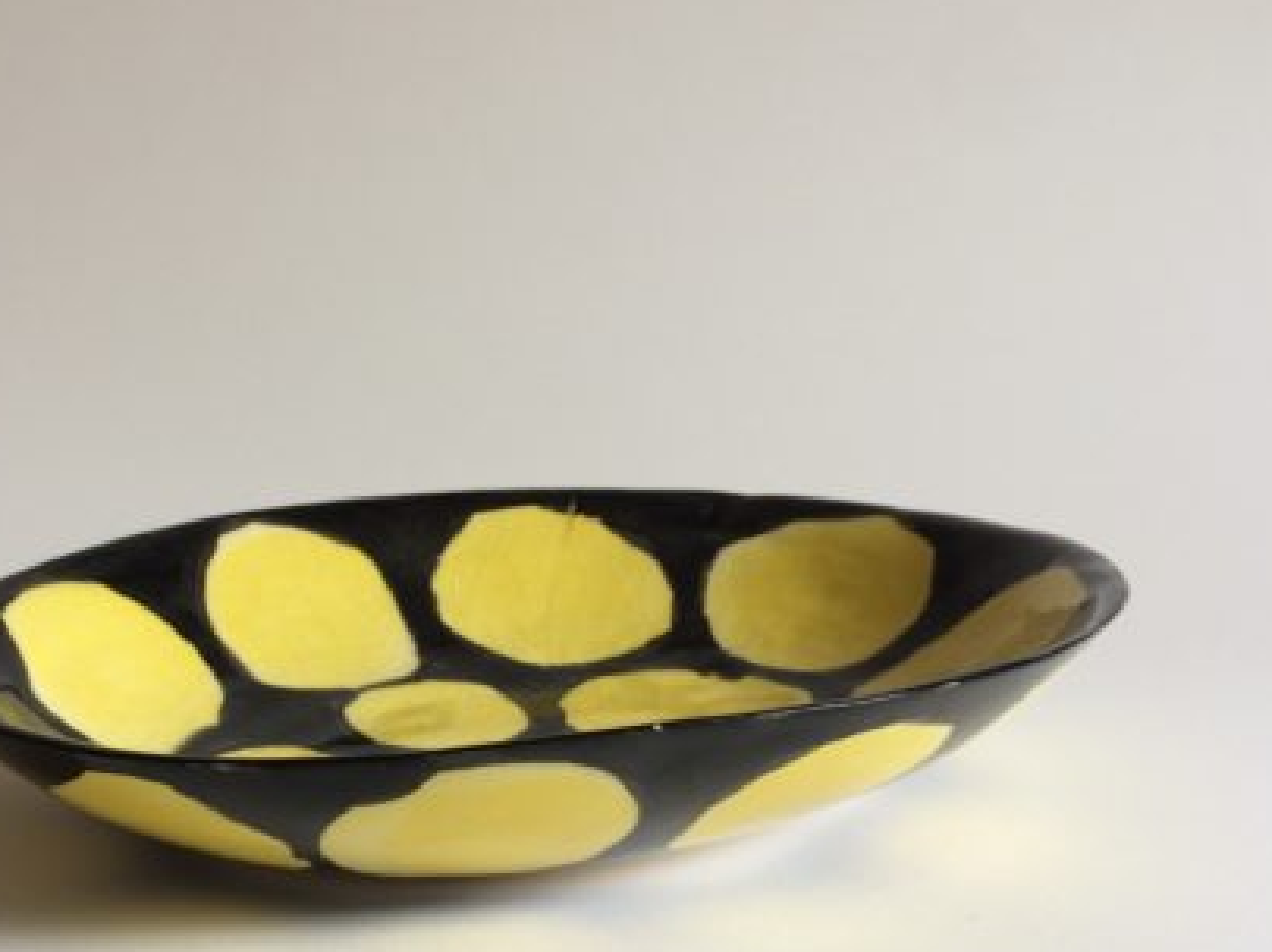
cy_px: 638
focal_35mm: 43
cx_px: 399
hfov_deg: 43.1
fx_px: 1579
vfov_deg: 33.2
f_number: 2.2
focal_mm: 4.15
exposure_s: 1/50
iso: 50
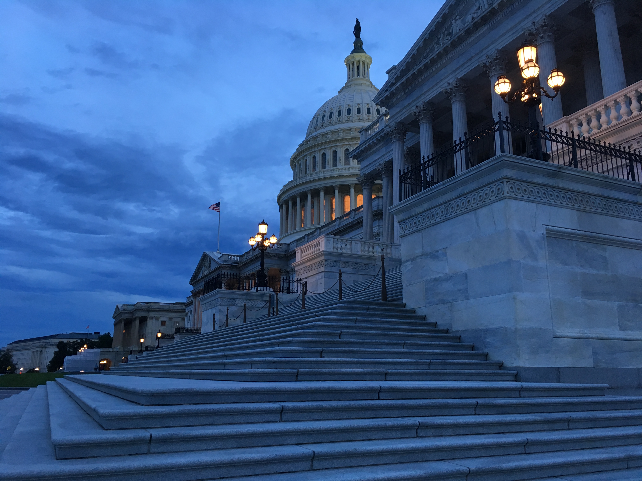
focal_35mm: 29
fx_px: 538
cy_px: 240
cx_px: 321
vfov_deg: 48.2
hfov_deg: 61.7
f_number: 2.2
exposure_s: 1/30
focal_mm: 4.15
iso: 50
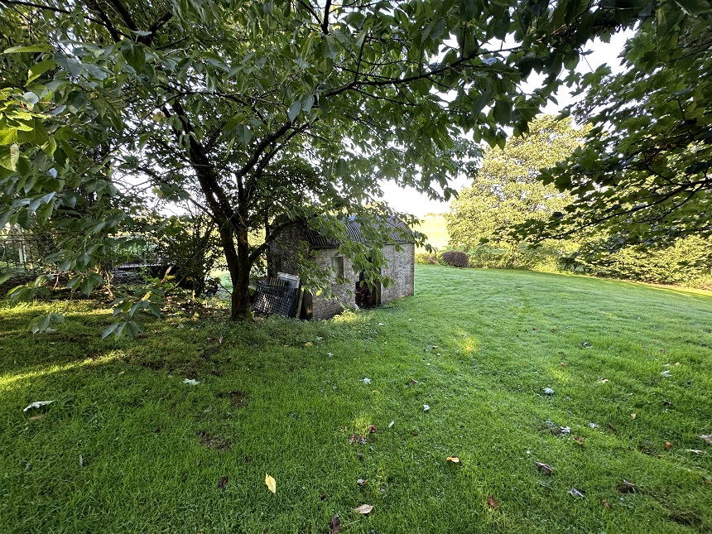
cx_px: 356
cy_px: 267
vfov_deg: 85.7
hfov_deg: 102.1
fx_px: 288
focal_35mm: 14
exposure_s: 1/99
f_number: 2.2
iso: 64
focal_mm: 2.22
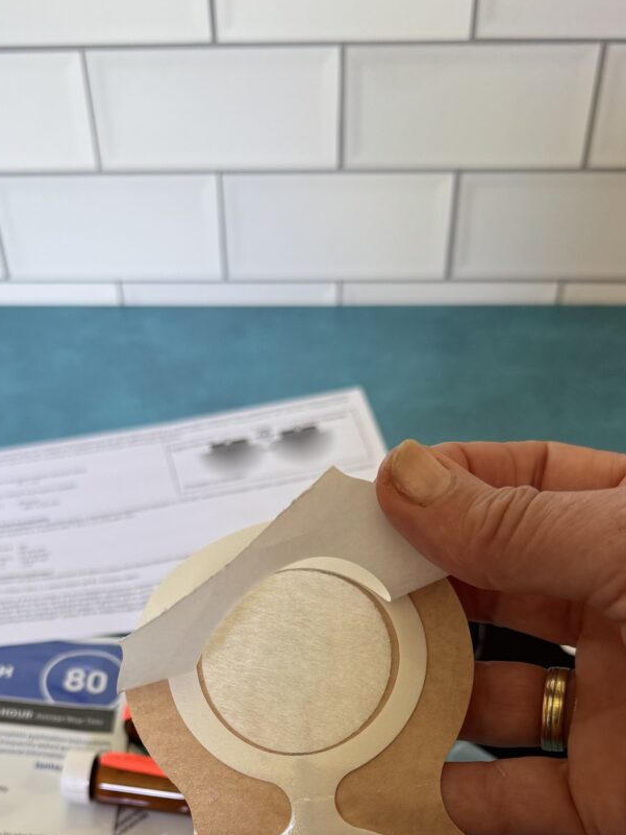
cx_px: 276
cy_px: 694
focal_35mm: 46
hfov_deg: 31.5
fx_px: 1109
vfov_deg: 39.3
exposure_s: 1/60
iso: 200
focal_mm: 6.76
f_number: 1.78
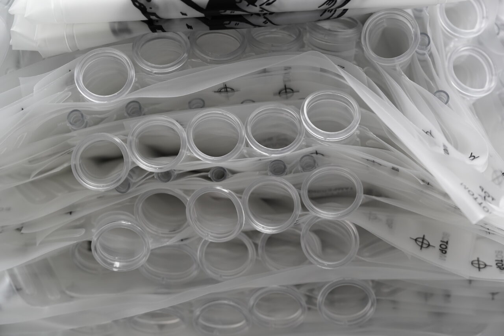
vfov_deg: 19.5
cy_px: 168
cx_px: 252
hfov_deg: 28.8
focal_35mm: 70
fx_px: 980
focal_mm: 70
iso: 1000
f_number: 4
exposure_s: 1/160
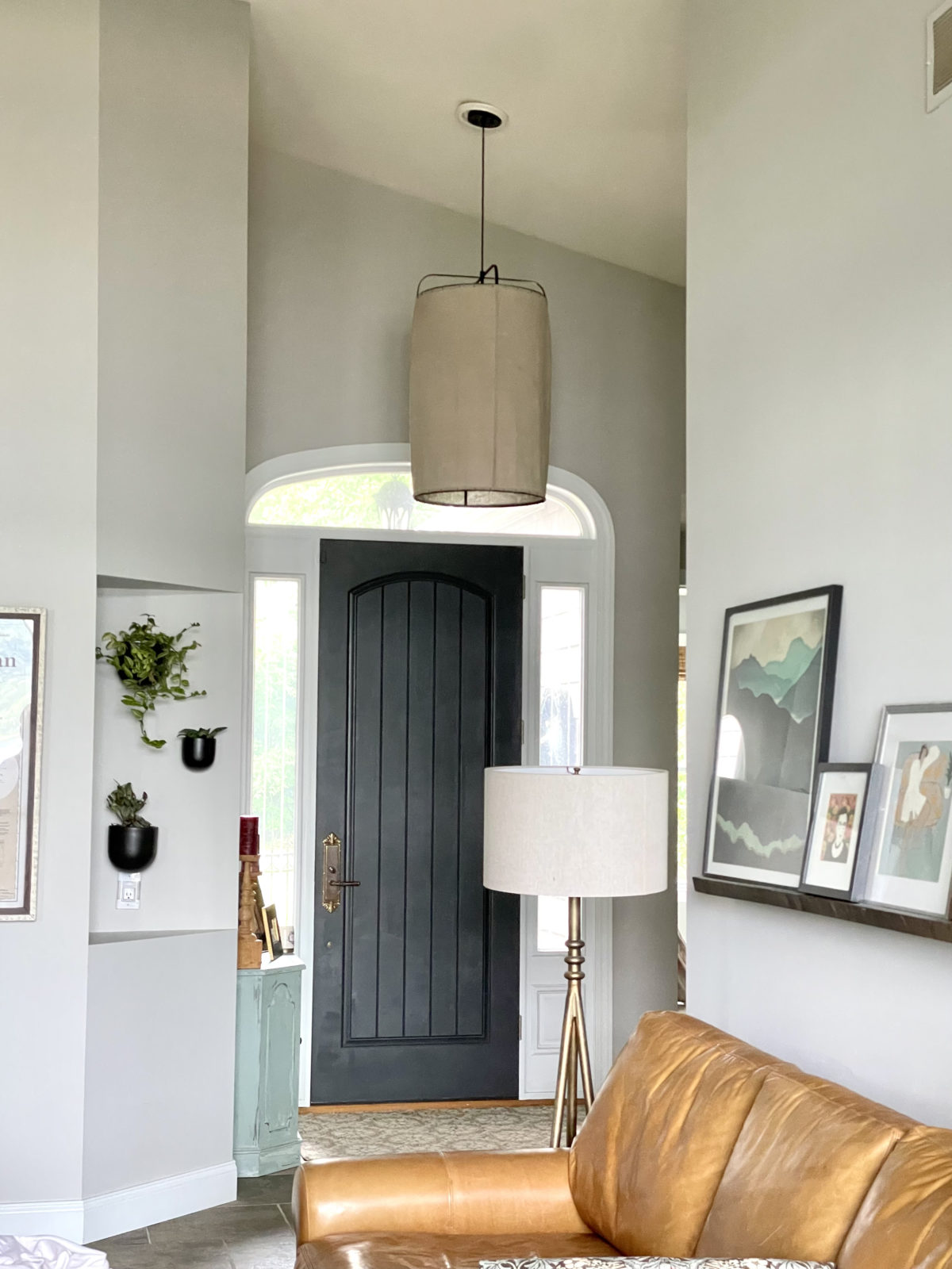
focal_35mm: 52
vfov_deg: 36.8
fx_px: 1907
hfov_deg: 28.0
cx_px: 476
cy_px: 634
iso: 500
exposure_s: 1/60
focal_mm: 6
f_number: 2
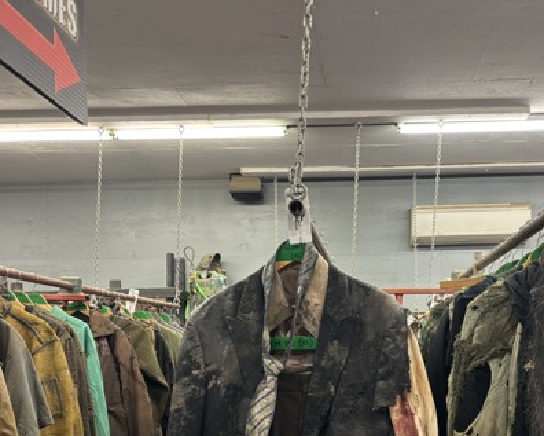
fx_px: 660
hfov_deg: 44.3
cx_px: 350
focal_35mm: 41
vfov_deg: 35.7
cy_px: 326
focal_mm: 5.96
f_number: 1.6
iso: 100
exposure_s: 1/46
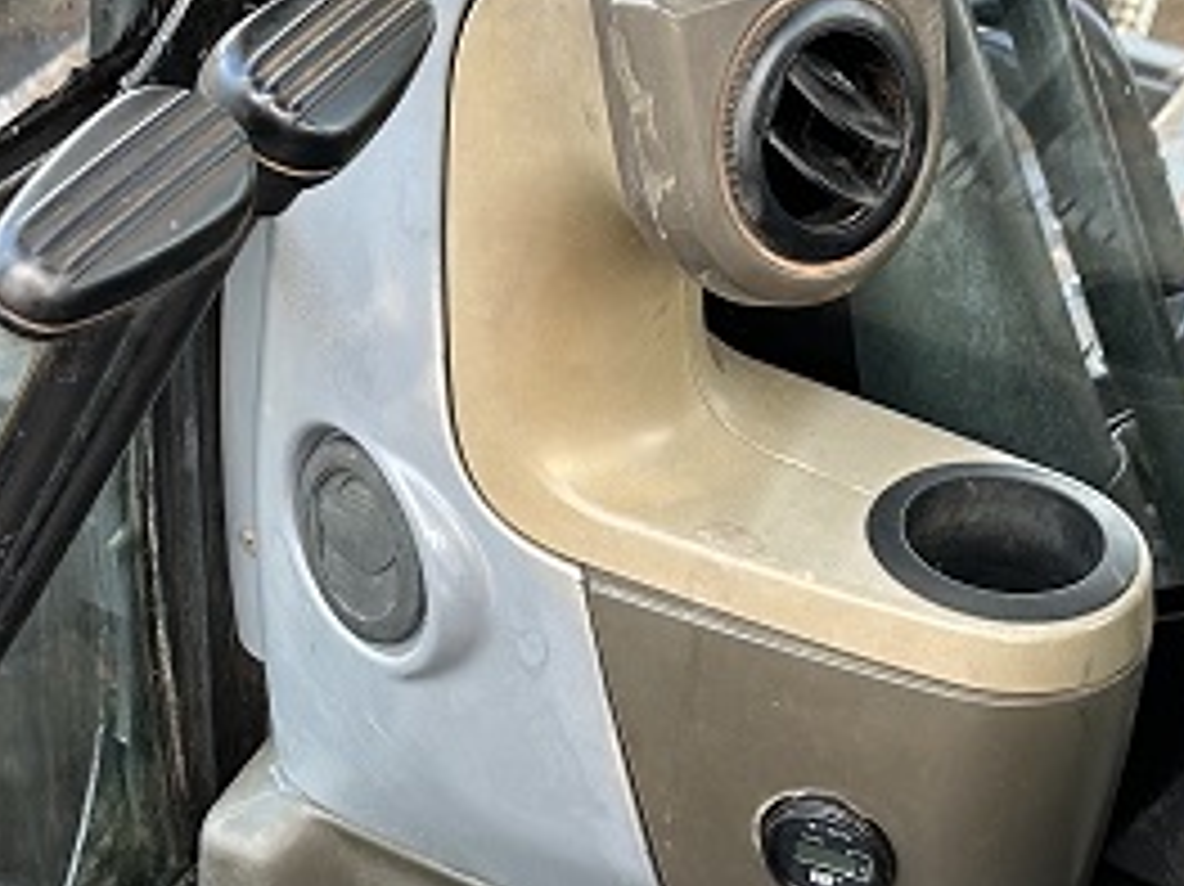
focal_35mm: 92
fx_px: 3145
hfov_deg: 21.3
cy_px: 1084
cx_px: 567
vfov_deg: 15.4
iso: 80
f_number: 1.78
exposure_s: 1/121
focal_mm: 6.86
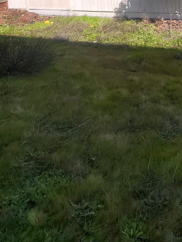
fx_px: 378
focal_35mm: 54
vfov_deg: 33.7
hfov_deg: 26.4
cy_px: 25
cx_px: 154
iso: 50
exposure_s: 1/1580
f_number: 2.4
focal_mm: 4.3
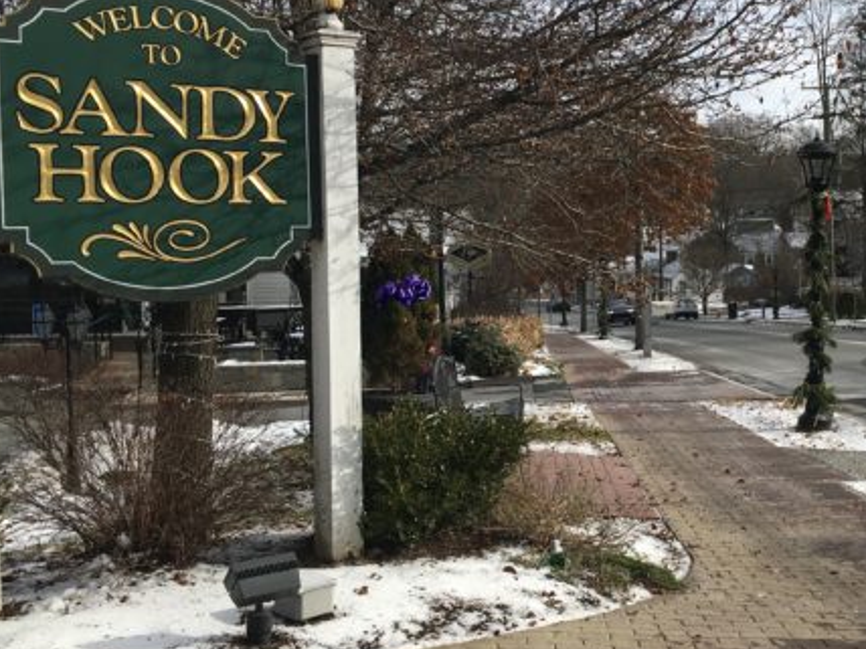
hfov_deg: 35.7
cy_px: 285
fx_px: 1301
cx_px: 680
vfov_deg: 28.0
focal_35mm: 52
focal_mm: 4.15
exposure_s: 1/1603
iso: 25
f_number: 2.2
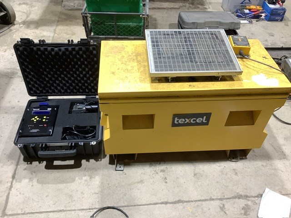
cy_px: 109
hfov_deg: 58.4
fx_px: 261
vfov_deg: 45.4
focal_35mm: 31
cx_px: 146
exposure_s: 1/50
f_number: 2.4
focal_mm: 3.3
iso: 125
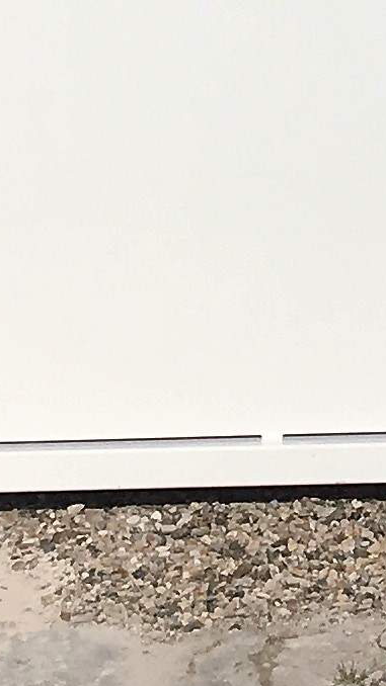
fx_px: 3423
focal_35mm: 188
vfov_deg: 10.7
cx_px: 747
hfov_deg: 6.3
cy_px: -567
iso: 25
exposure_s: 1/5917
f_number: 2.2
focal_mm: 4.15
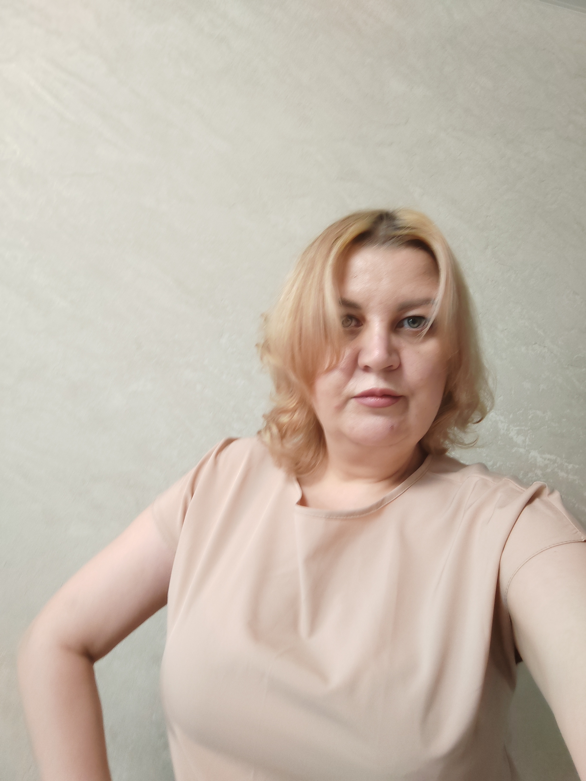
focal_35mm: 24
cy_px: 390
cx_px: 293
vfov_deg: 71.6
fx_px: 542
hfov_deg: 56.8
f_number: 2.45
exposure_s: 1/25
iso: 640
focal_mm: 3.25
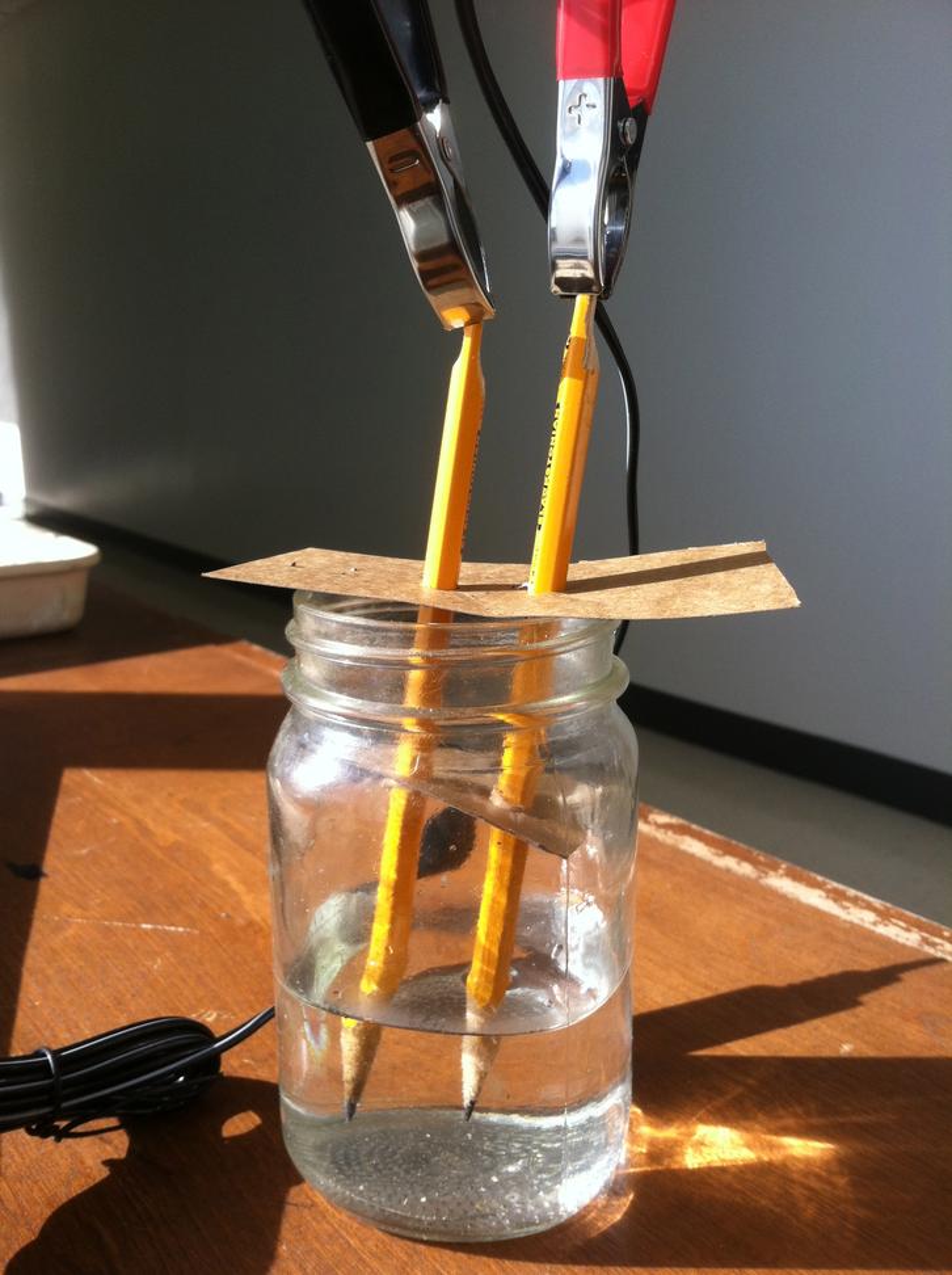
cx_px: 476
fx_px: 1287
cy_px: 638
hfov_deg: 40.6
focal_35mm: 35
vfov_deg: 52.7
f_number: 2.8
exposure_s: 1/139
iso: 80
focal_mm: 3.85
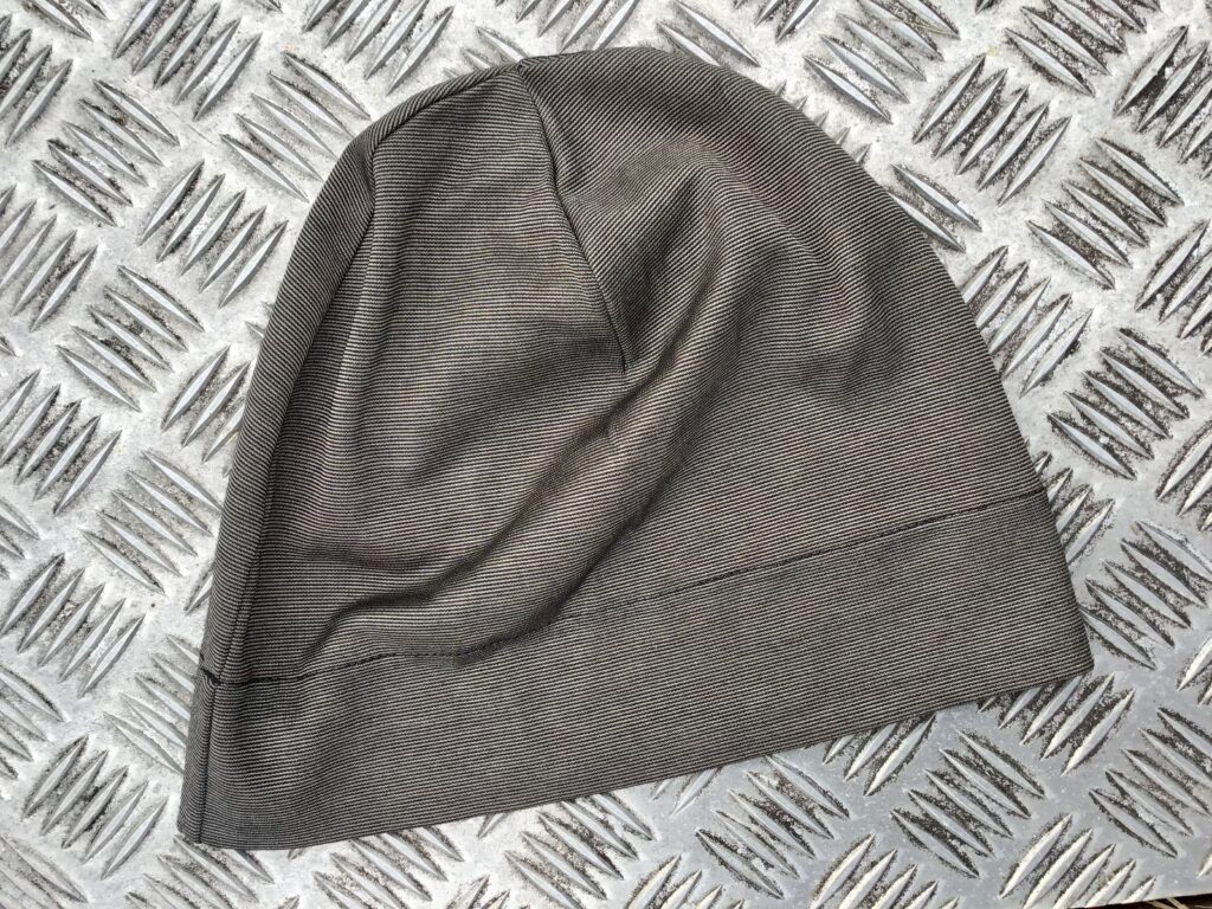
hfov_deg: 58.4
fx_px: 1085
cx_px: 606
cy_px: 454
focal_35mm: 31
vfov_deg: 45.4
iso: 25
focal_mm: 3.3
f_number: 2.4
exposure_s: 1/147
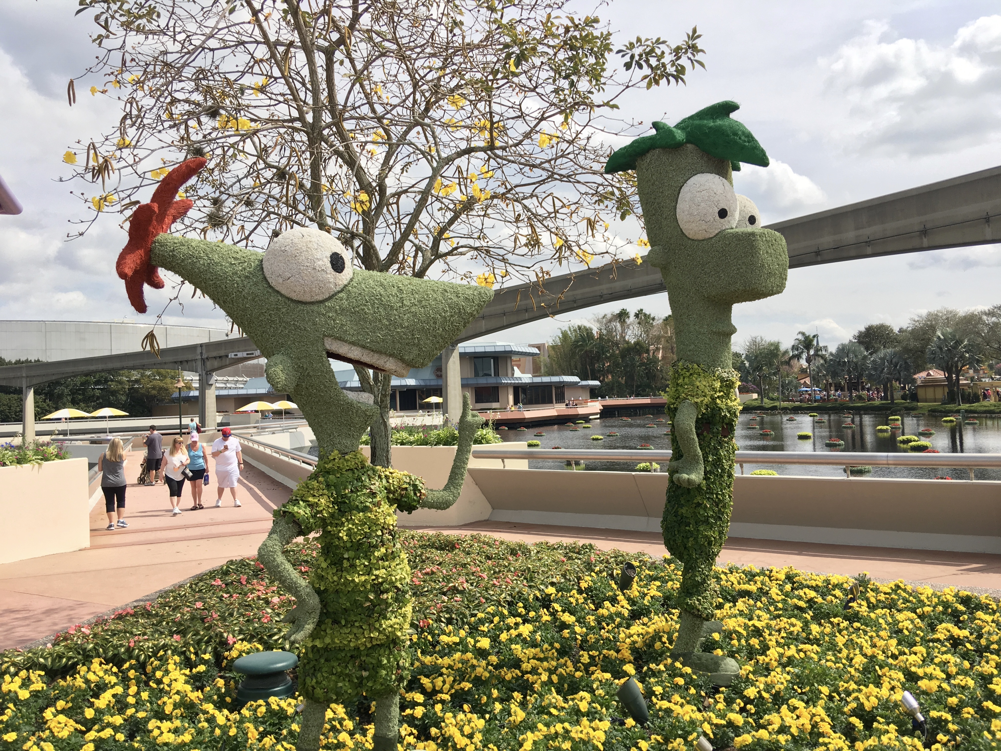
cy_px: 376
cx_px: 500
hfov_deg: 61.7
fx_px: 839
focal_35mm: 29
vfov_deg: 48.2
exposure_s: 1/1183
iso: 25
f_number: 2.2
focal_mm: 4.15
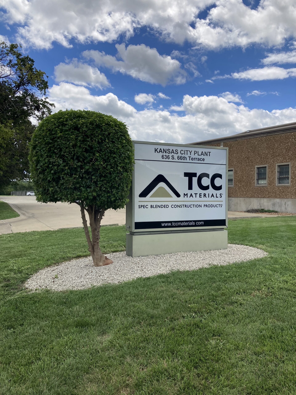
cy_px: 198
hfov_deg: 49.7
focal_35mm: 28
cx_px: 148
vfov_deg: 63.4
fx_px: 319
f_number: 1.8
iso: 25
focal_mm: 3.99
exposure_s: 1/3003
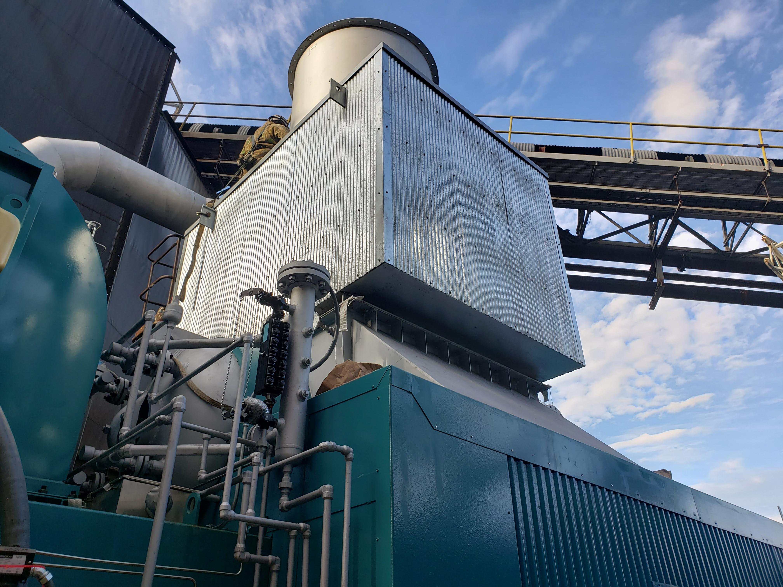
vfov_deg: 53.1
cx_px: 392
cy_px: 294
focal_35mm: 26
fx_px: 588
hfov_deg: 67.3
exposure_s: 1/540
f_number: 2.4
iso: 50
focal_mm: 4.3
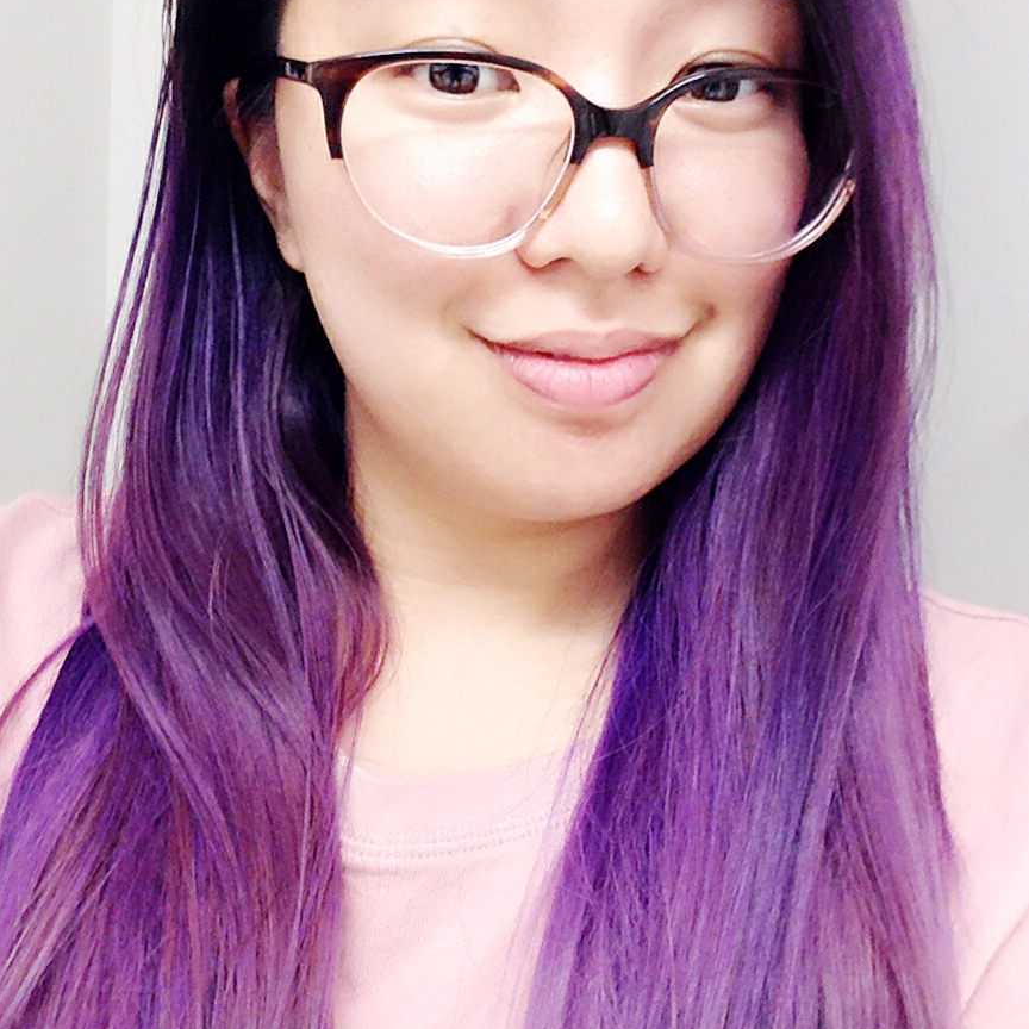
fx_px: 1312
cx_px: 514
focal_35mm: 39
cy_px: 415
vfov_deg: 42.6
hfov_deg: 42.8
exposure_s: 1/30
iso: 125
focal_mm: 2.15
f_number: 2.4
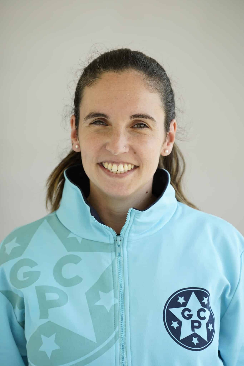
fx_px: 1922
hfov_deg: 7.3
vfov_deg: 10.9
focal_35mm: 189
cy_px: 183
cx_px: 122
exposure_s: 1/250
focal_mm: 189
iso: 640
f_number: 5
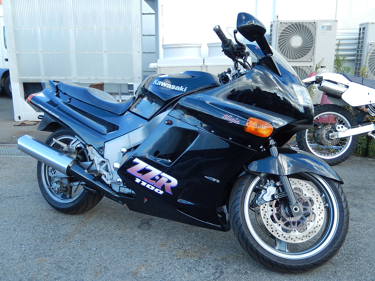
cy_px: 140
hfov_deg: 56.8
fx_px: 347
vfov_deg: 44.2
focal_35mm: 32
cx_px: 188
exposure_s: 1/160
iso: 125
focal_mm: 5.7
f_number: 3.8
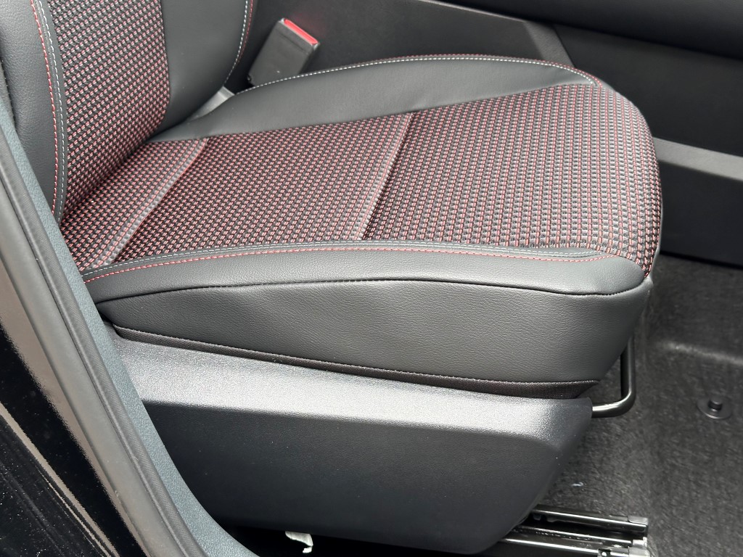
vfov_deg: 30.3
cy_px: 278
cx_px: 372
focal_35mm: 48
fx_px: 1030
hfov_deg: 39.7
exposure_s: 1/106
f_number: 1.78
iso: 80
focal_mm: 6.86
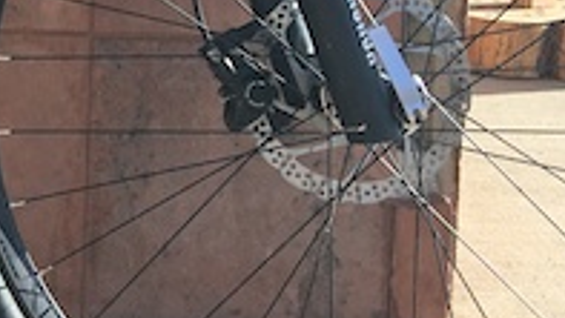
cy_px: -120
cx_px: -318
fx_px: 1918
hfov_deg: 15.3
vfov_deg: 9.3
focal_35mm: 128
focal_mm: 4.15
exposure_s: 1/545
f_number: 2.2
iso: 25
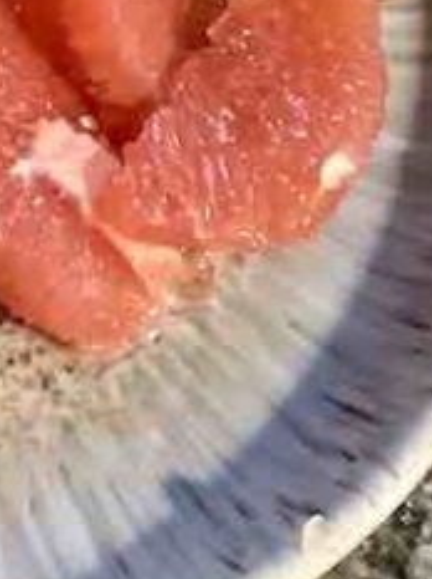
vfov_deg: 19.8
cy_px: -12
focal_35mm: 96
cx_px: -132
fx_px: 1602
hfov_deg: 14.7
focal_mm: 3.3
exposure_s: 1/17
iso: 640
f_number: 2.4
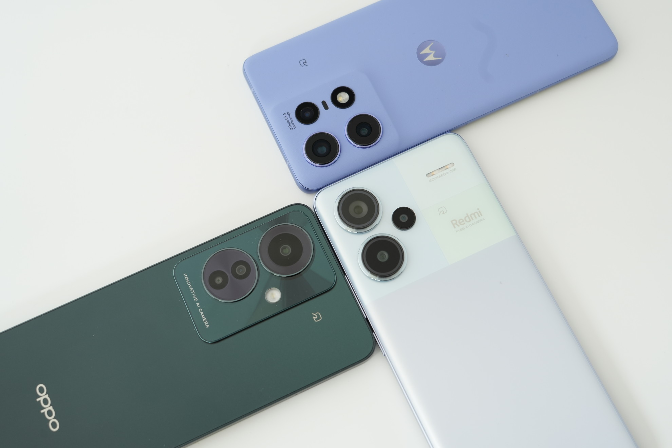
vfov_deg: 28.6
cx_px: 336
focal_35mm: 47
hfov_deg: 41.9
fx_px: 877
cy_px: 224
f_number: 5.6
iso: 400
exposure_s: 1/50
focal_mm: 47
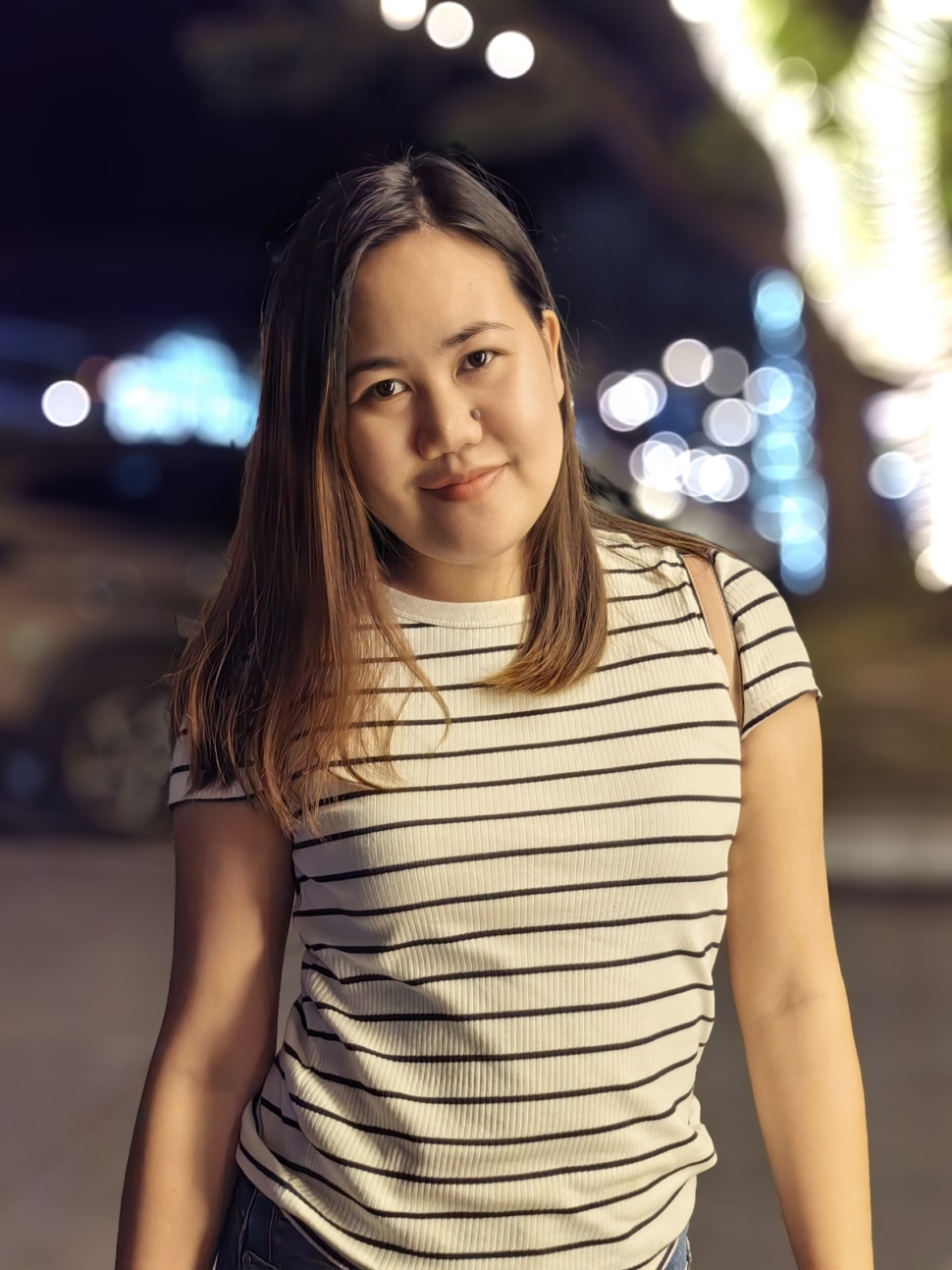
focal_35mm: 54
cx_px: 476
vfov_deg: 35.5
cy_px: 635
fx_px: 1980
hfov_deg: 27.0
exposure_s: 1/59.5
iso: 125
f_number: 1.4
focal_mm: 5.75
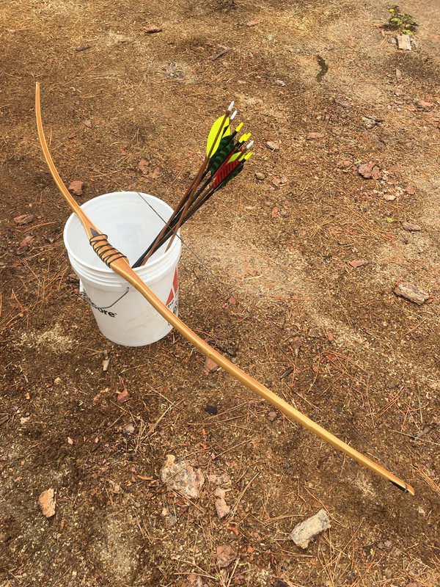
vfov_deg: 61.7
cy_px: 294
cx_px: 220
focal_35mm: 29
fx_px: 491
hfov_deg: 48.2
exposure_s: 1/320
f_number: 2.2
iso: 25
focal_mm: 4.15
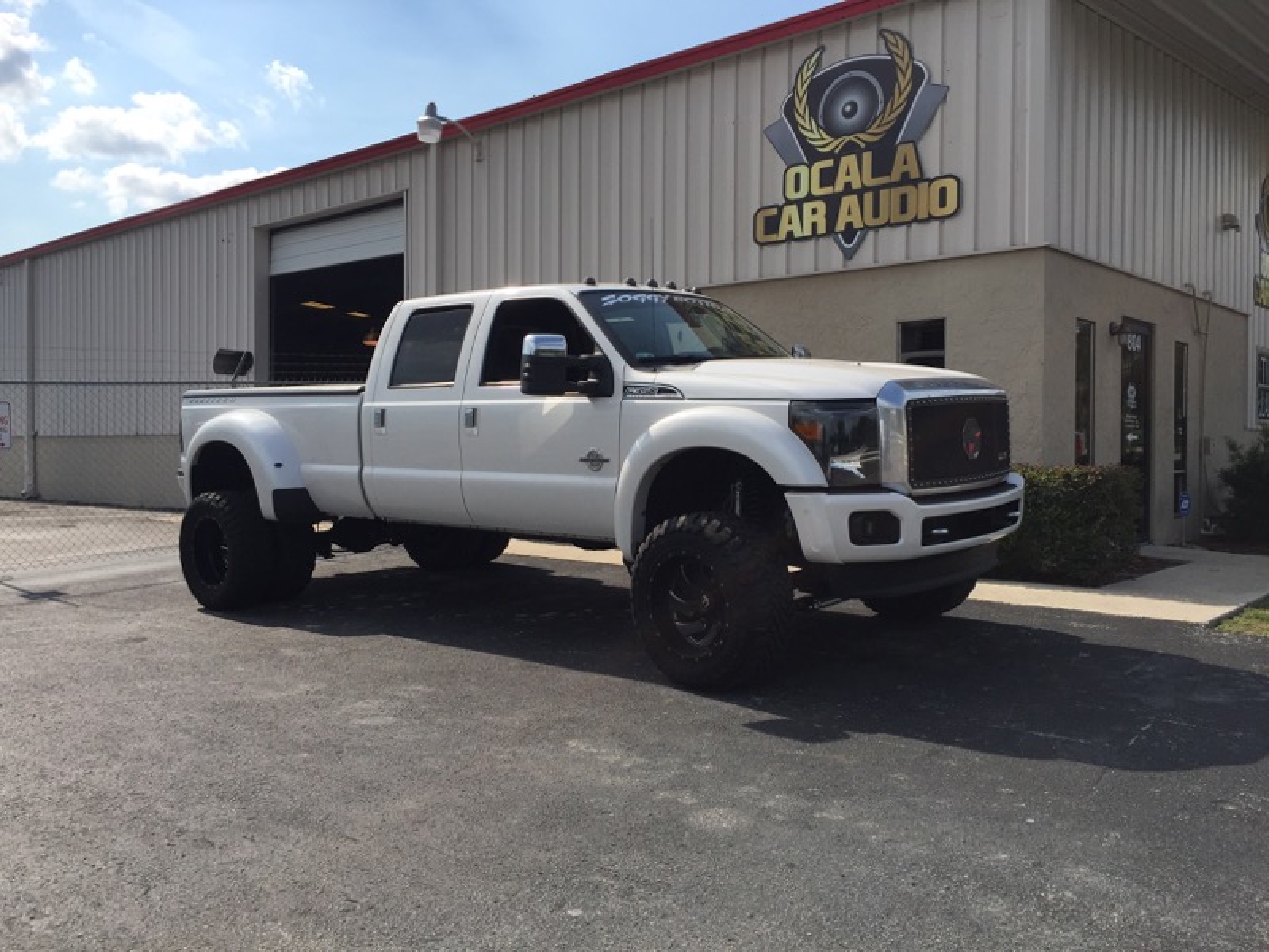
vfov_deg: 48.2
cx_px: 634
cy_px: 476
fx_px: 1063
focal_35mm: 29
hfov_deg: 61.7
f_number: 2.2
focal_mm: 4.15
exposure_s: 1/2639
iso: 32
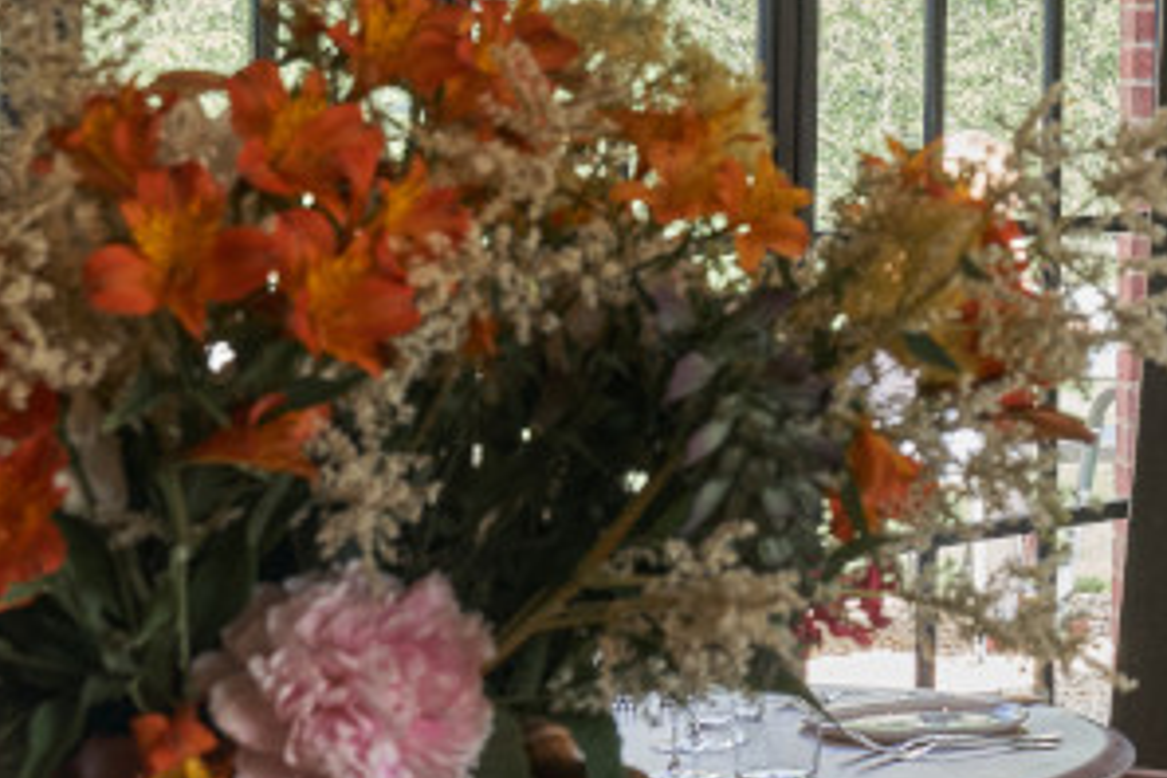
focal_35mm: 149
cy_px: 6
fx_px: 4827
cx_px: 2102
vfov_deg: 9.2
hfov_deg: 12.6
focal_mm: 35.7
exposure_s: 1/40
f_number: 6.3
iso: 200
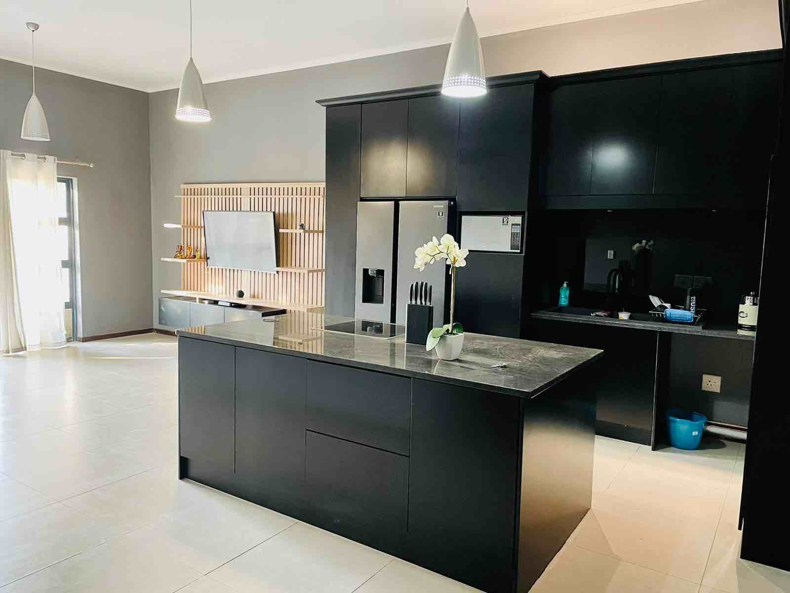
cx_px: 395
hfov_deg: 67.3
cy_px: 296
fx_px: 593
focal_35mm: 26
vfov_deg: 53.1
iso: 500
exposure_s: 1/20
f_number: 1.8
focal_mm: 3.95
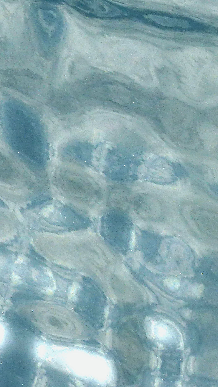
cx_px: 158
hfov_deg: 3.8
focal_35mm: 320
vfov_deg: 6.7
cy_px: 102
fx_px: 3288
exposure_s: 1/1000
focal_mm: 20.5
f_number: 4
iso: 100
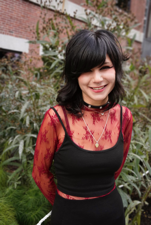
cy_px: 112
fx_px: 220
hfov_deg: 37.9
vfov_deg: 54.4
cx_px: 76
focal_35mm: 35
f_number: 16
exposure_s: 1/60
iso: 1250
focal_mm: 35
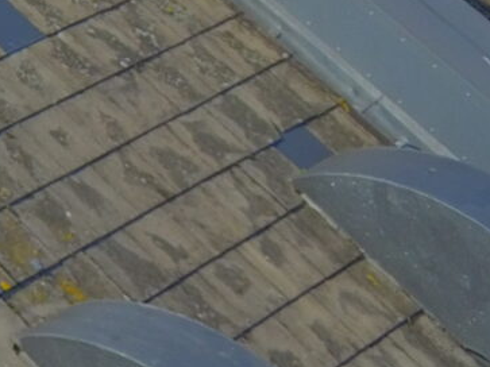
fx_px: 1995
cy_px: -687
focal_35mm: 141
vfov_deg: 8.8
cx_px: -1041
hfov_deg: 9.9
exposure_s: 1/440
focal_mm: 3.61
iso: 100
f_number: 2.8
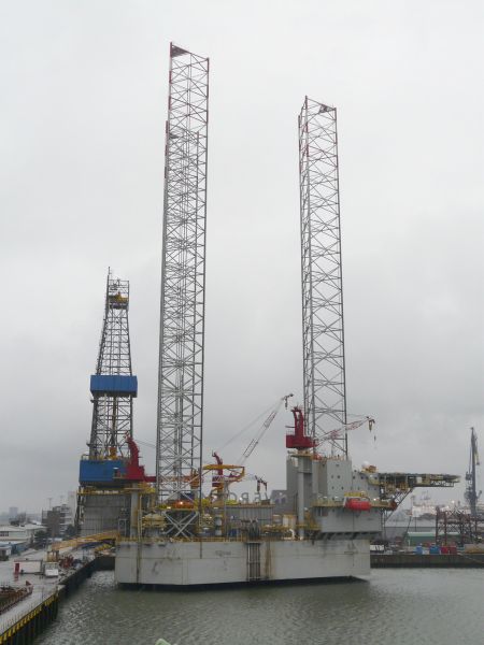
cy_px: 322
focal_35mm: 41
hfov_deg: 35.1
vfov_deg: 45.8
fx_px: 764
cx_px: 242
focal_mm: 6.7
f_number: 4
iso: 100
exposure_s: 1/160
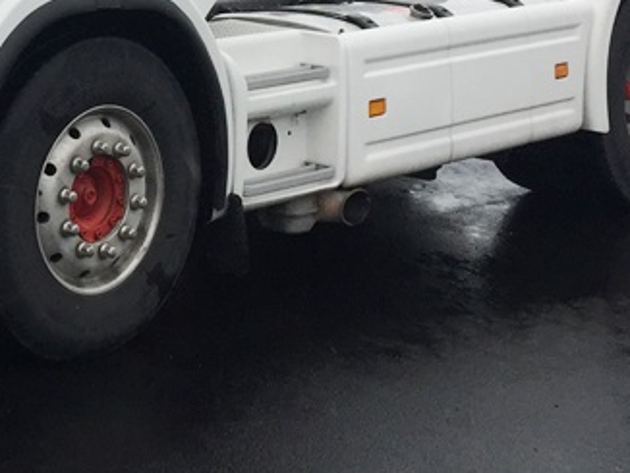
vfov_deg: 15.0
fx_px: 1657
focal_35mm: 91
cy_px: -247
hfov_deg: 20.9
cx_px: 33
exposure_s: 1/1980
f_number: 2.2
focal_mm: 4.15
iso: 32
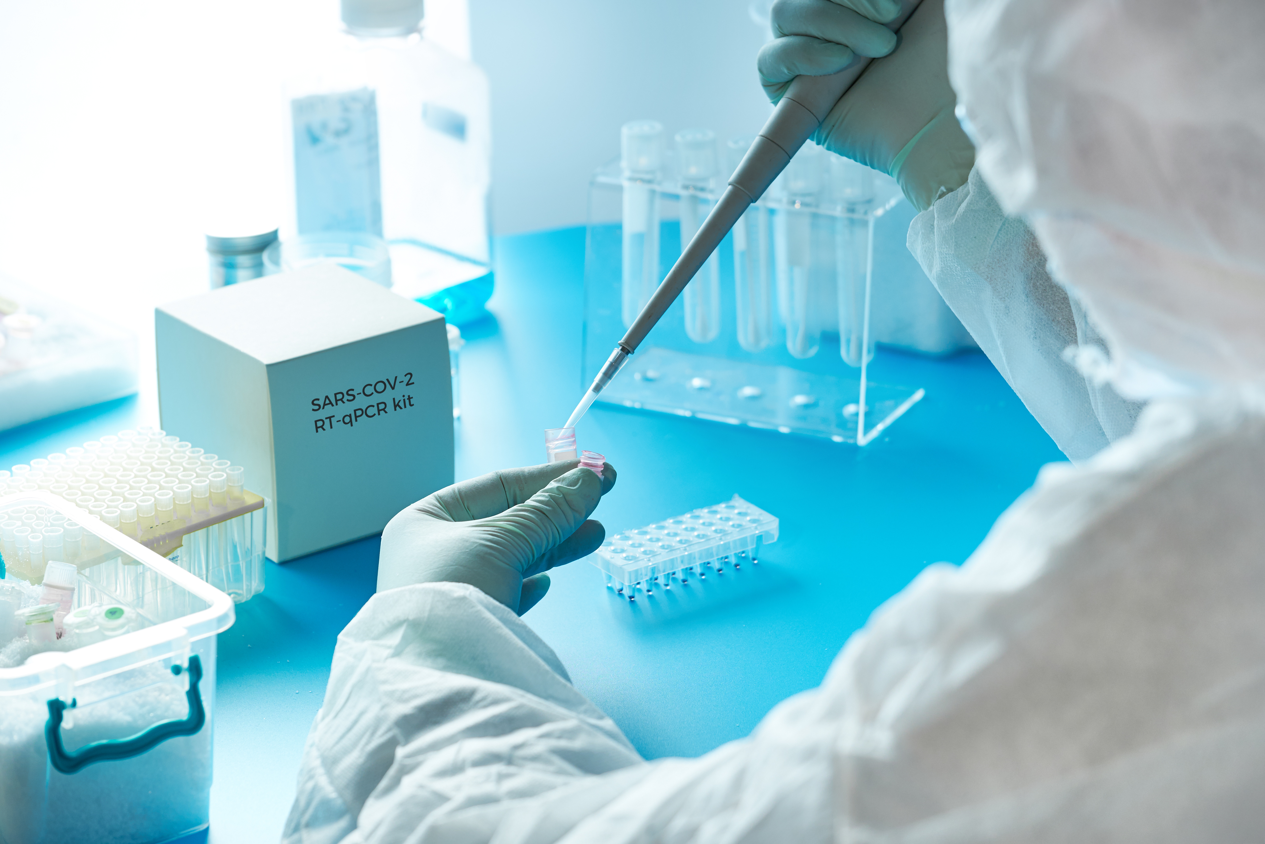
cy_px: 422
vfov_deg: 11.4
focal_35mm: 120
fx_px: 4216
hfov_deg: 17.1
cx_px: 632
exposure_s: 1/320
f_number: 4.5
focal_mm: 80
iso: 200
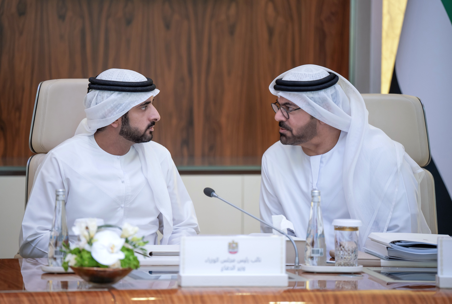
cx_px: 226
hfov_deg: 10.3
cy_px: 152
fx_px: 2516
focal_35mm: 200
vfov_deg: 6.9
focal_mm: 200
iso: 800
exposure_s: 1/400
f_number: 2.8
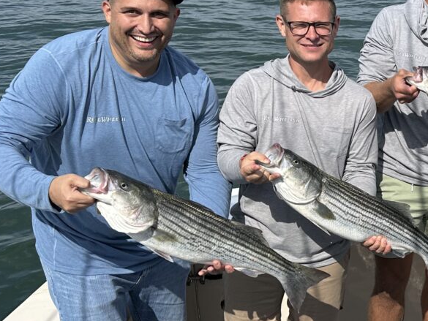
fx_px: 779
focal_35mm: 63
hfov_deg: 27.6
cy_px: 148
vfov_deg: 23.3
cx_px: 492
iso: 80
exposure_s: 1/6211
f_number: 1.78
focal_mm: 6.86
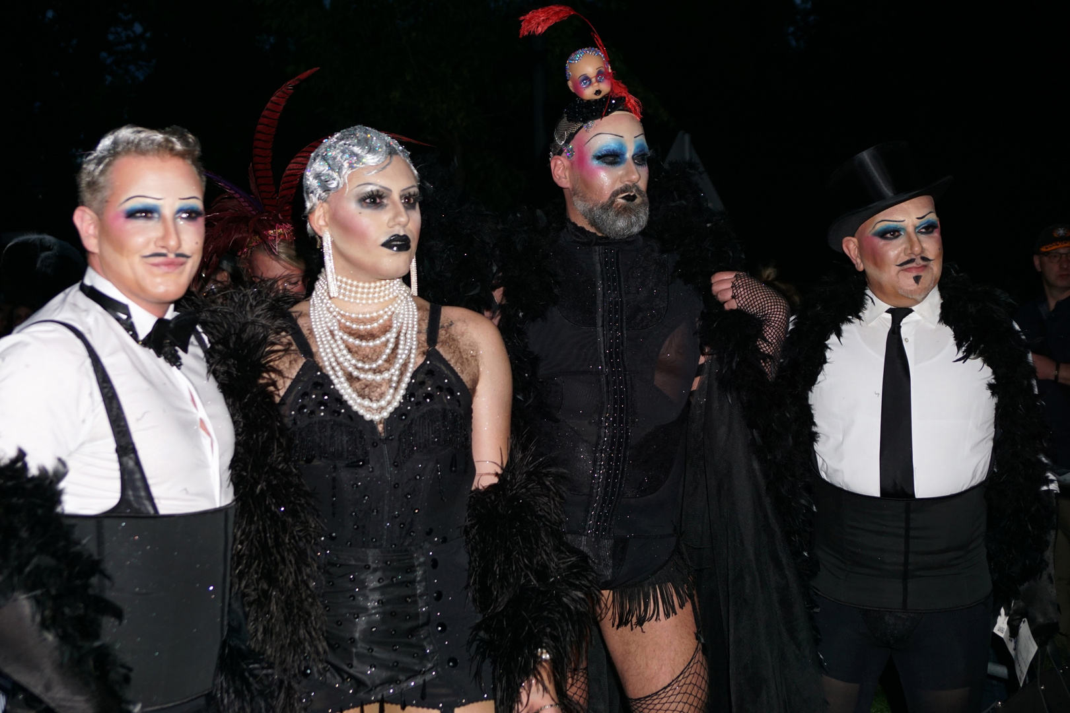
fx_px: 1248
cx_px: 535
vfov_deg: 31.9
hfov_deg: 46.4
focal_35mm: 42
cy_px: 356
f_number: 2.8
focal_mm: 28
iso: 400
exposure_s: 1/1250
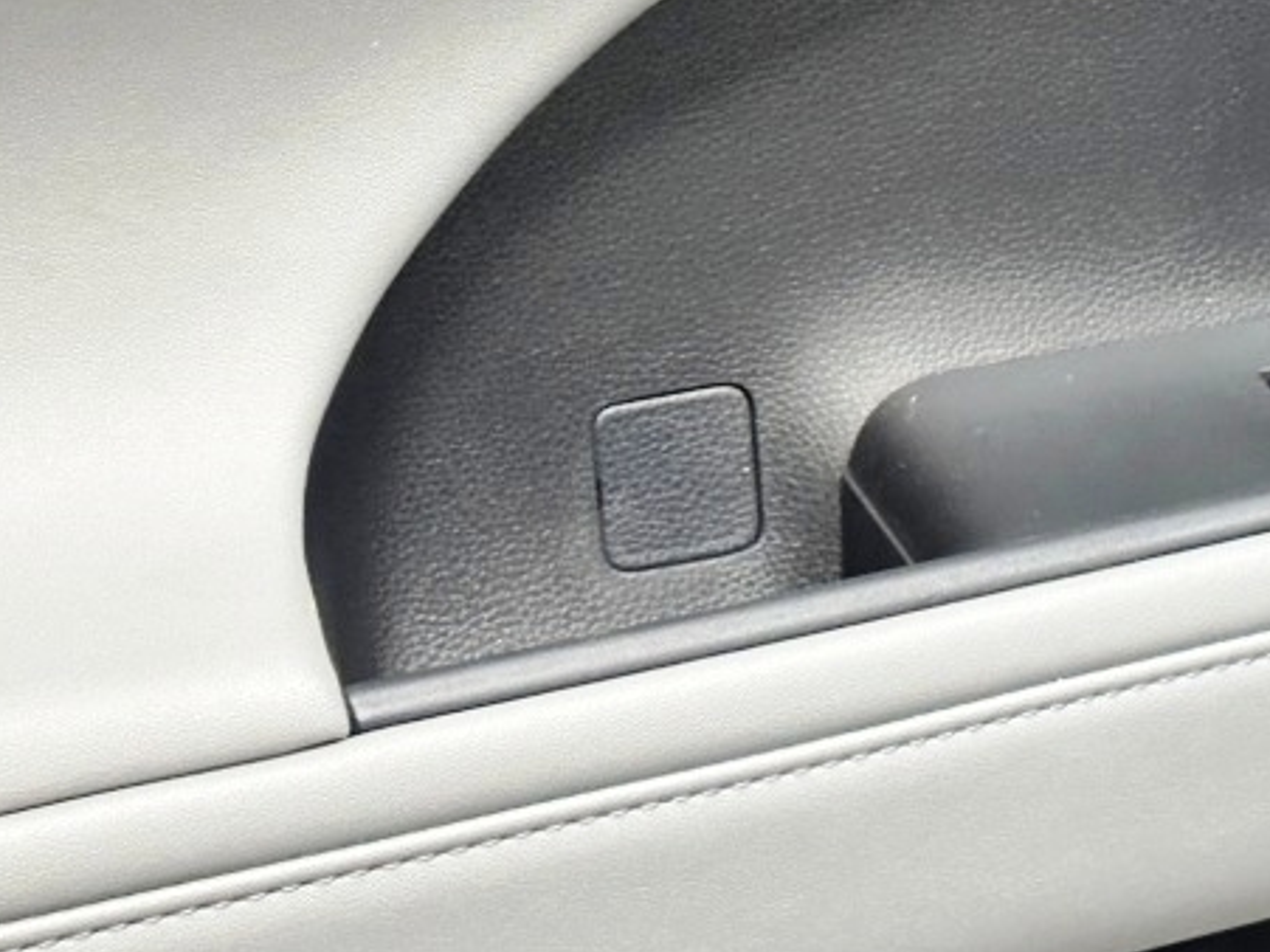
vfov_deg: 13.5
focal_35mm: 109
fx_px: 3998
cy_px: 172
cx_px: 1293
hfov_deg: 17.6
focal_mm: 6.86
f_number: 1.78
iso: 640
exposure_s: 1/30
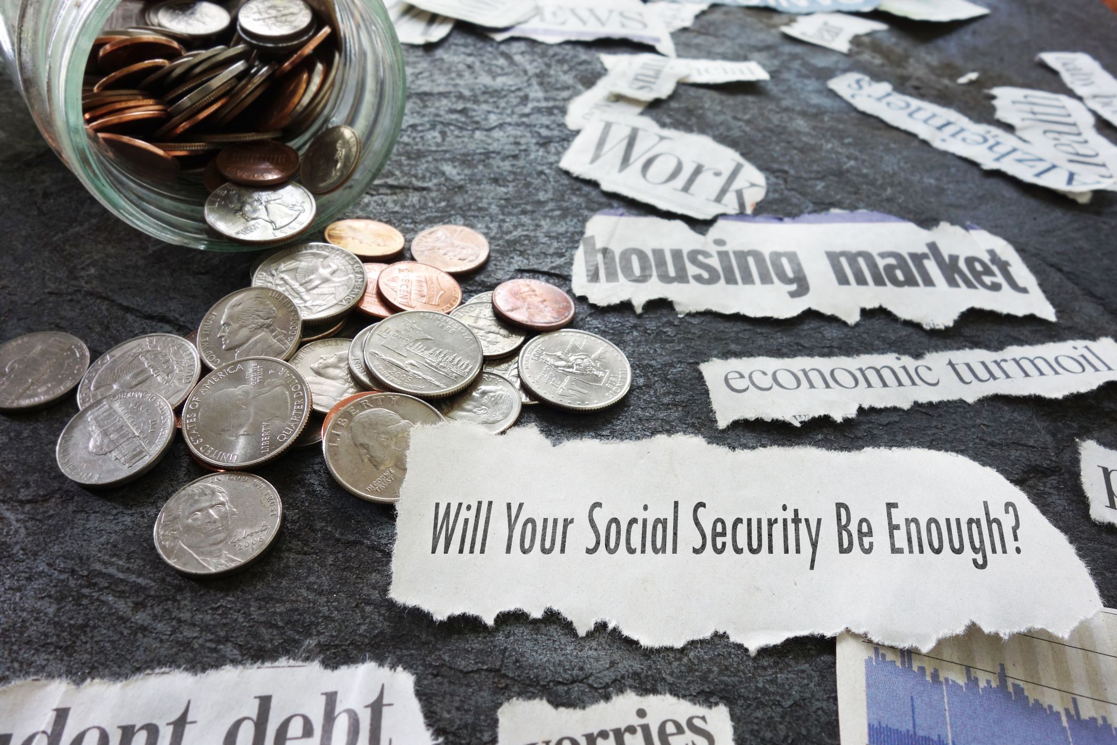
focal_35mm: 28
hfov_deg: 65.5
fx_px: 869
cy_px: 372
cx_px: 558
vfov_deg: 46.4
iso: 200
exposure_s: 1
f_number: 7.1
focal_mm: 10.4
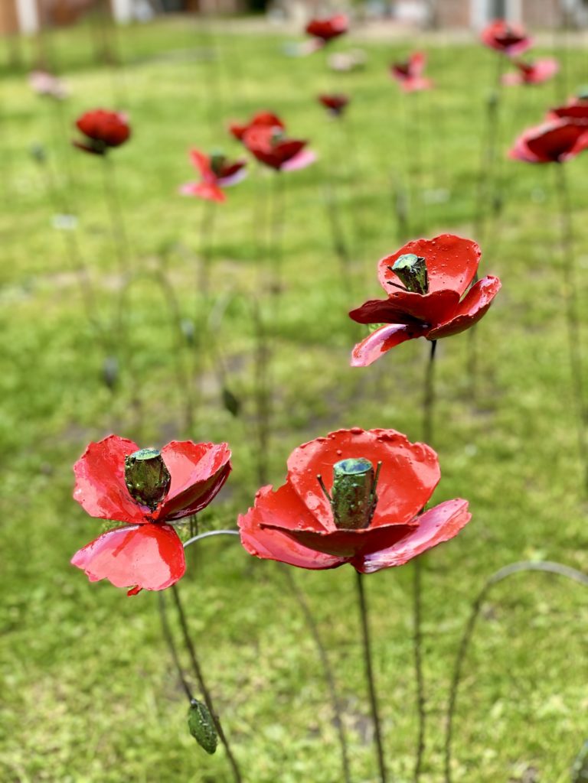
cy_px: 392
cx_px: 294
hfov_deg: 28.0
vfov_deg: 36.8
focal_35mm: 52
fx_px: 1178
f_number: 2
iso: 20
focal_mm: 6
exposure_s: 1/174
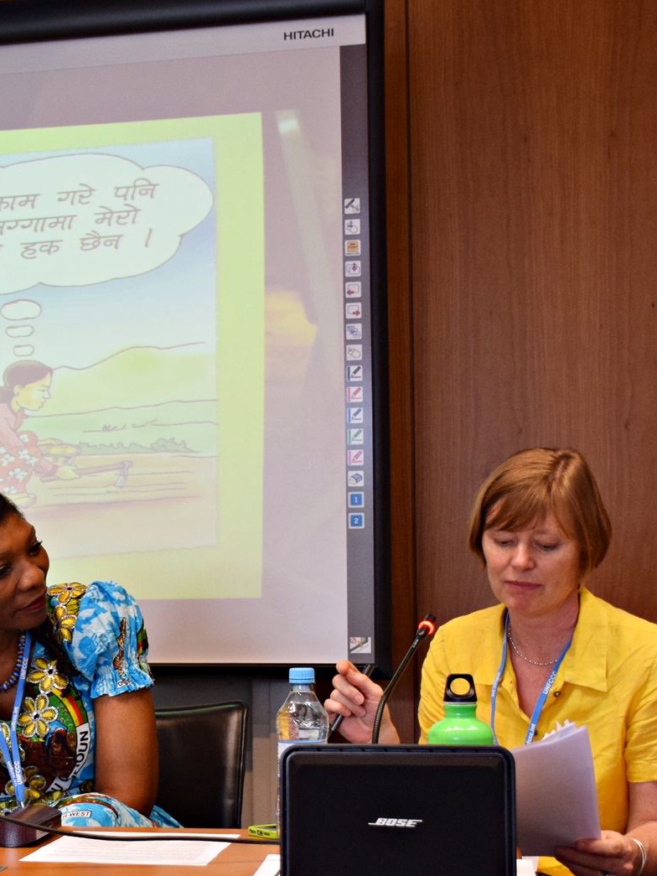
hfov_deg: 27.4
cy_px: 435
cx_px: 216
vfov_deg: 36.2
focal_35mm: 53
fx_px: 1341
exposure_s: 1/60
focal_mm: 24
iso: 800
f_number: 4
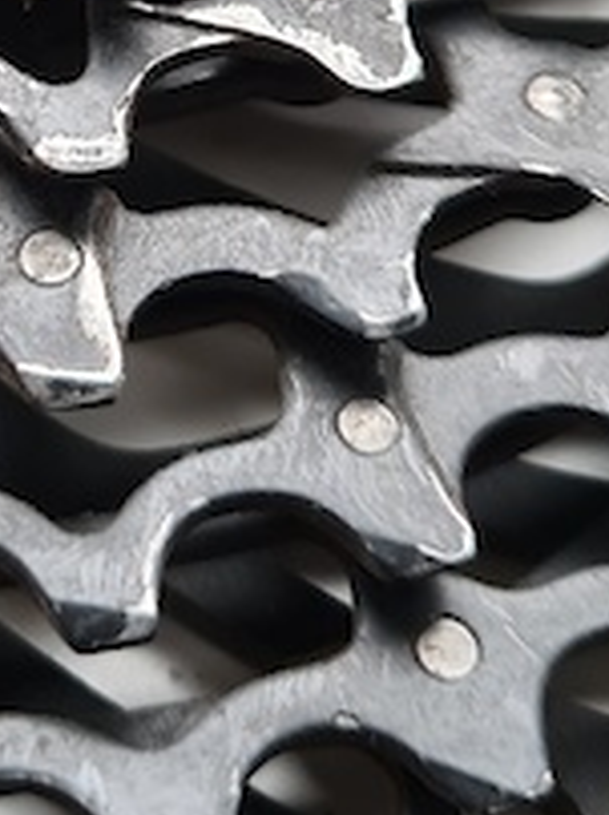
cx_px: -32
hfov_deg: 14.1
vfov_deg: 17.8
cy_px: -258
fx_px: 2421
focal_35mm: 103
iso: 100
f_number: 1.8
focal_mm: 5.4
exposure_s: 1/50
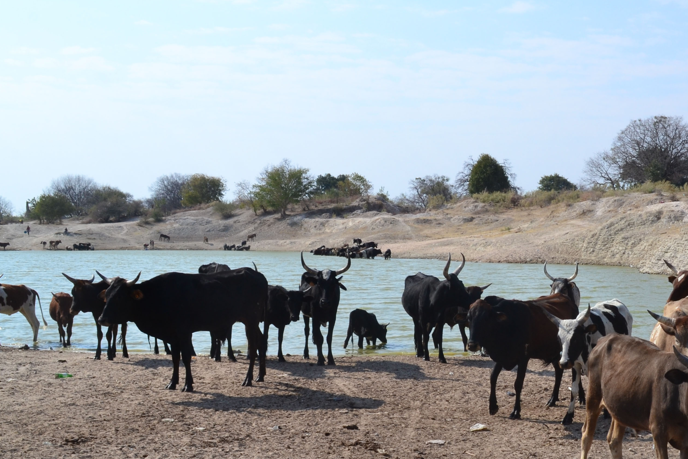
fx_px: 1147
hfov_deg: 32.5
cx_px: 548
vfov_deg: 22.5
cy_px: 329
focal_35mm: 60
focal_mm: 22
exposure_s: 1/160
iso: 200
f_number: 14
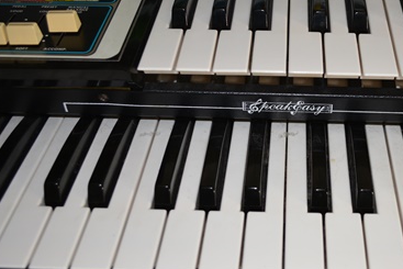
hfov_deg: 39.4
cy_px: 124
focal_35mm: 49
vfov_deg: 27.5
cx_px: 296
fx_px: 549
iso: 220
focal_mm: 20
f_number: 3.8
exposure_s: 1/60
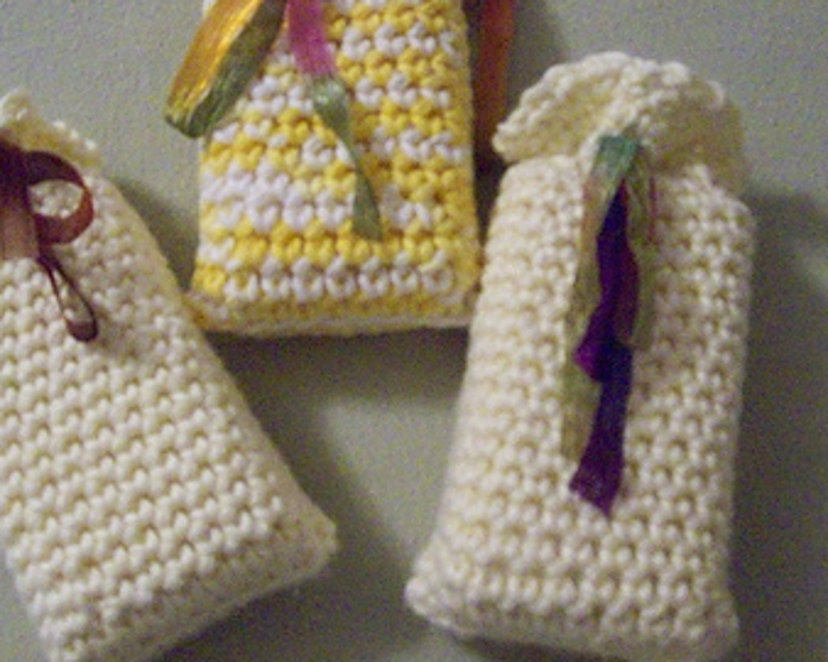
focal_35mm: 52
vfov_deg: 29.0
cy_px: 242
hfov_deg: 36.0
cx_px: 358
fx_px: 1274
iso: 800
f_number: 2.7
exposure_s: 1/23.3
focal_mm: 6
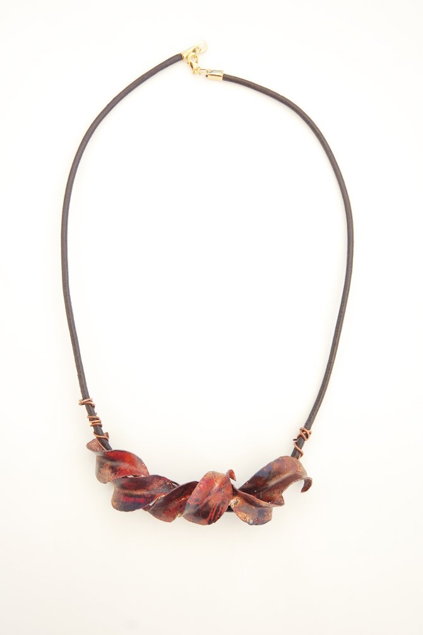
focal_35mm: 57
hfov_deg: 23.7
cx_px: 212
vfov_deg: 35.1
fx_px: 1006
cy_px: 318
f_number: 4.2
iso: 200
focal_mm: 38
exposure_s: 1/400
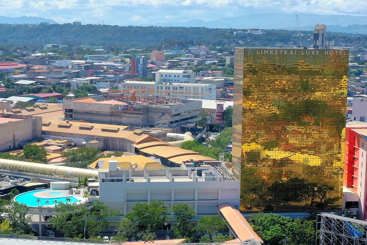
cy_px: 123
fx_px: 683
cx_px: 157
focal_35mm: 67
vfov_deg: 20.3
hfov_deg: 30.0
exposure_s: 1/640
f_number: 6.3
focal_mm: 10.26
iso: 100
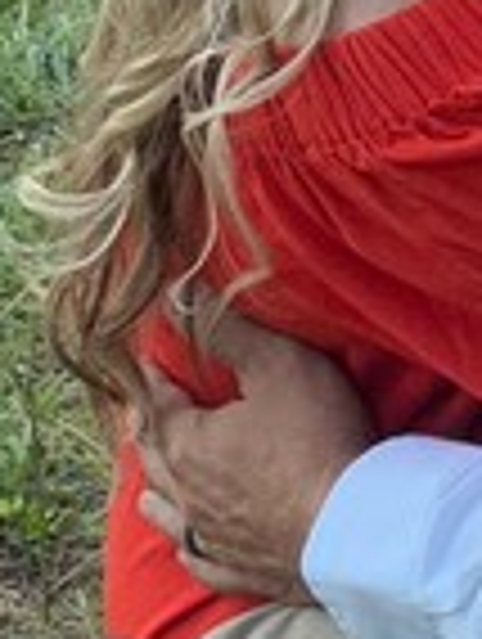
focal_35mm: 135
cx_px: 793
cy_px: -256
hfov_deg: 10.5
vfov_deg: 13.9
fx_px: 2499
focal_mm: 2.69
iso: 64
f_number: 1.9
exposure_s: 1/121
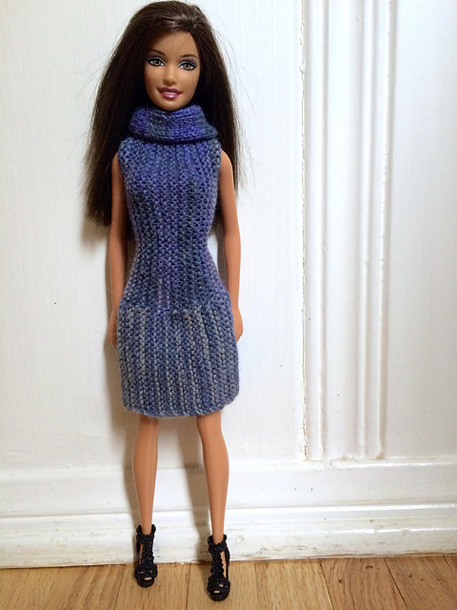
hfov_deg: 48.2
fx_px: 510
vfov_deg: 61.7
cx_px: 228
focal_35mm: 29
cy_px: 305
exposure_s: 1/30
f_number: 2.2
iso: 200
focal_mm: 4.15
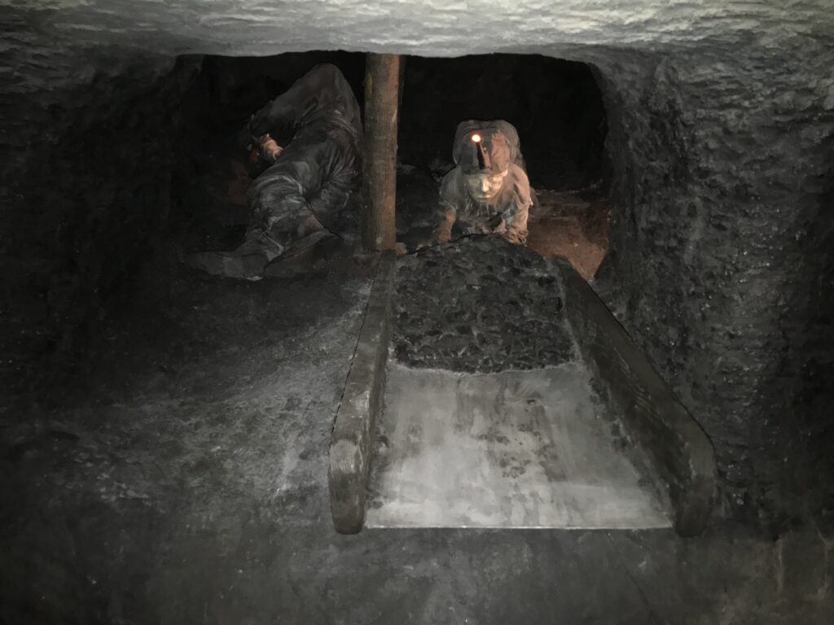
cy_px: 312
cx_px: 417
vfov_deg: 49.7
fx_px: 675
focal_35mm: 28
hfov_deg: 63.4
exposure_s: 1/16
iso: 200
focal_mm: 3.99
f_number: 1.8
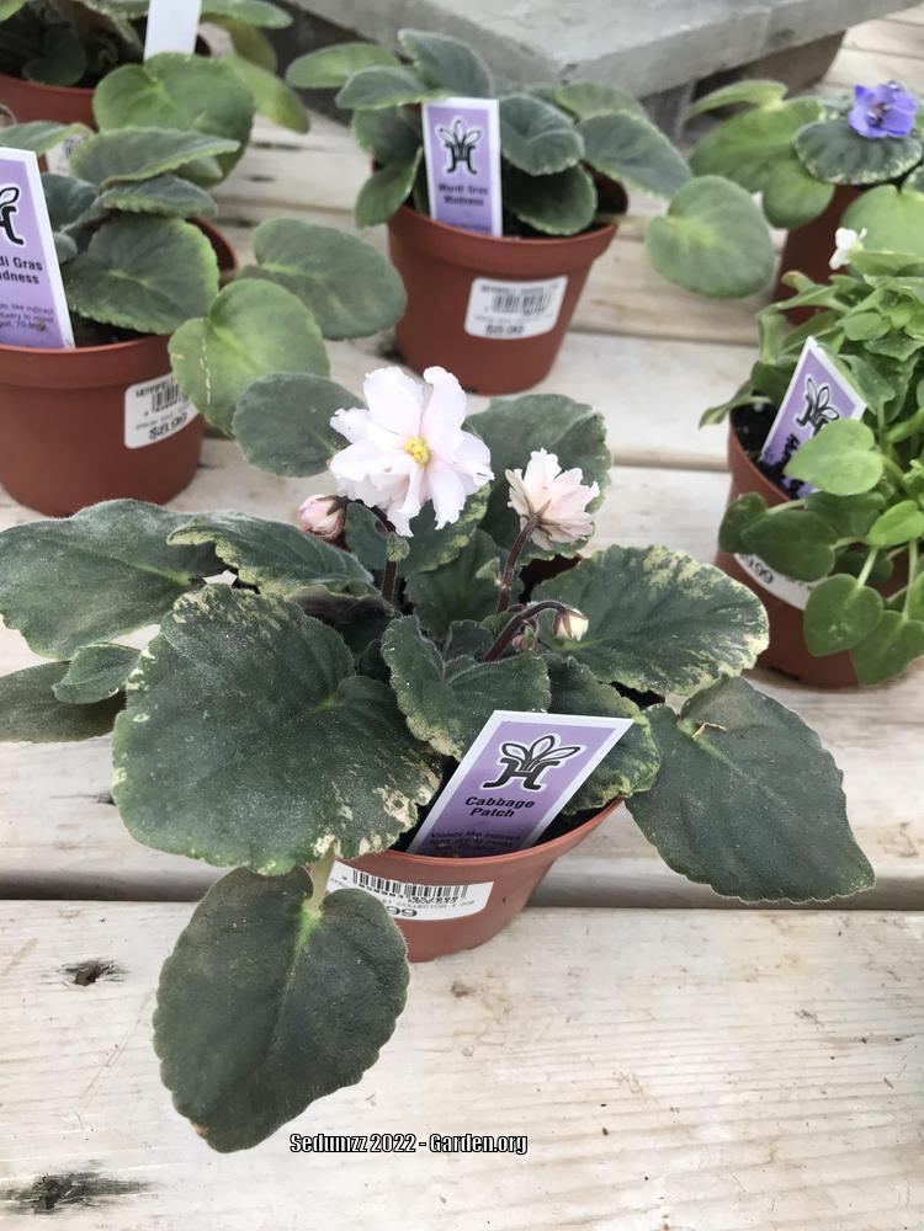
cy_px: 616
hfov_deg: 49.7
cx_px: 462
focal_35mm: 28
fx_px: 997
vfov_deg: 63.4
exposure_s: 1/120
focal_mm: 3.99
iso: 32
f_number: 1.8
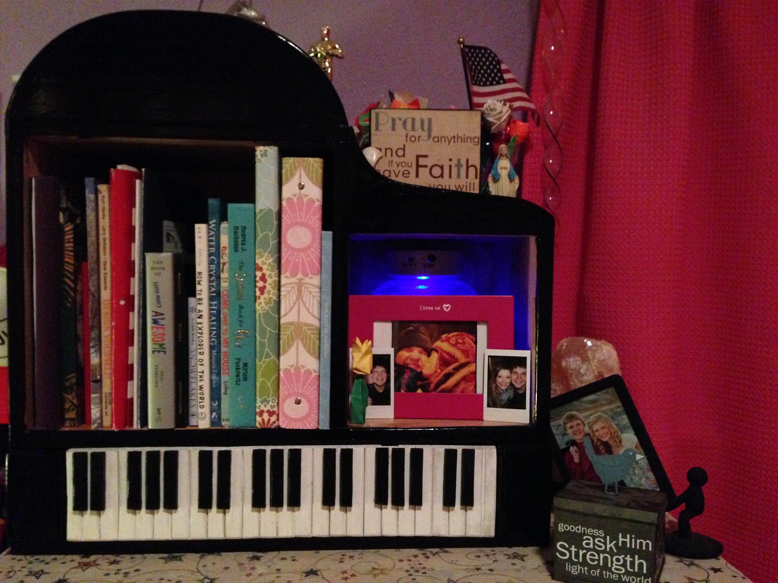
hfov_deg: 55.4
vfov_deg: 42.9
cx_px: 389
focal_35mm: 33
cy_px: 292
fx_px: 742
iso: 800
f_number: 2.4
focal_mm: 4.12
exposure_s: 1/15
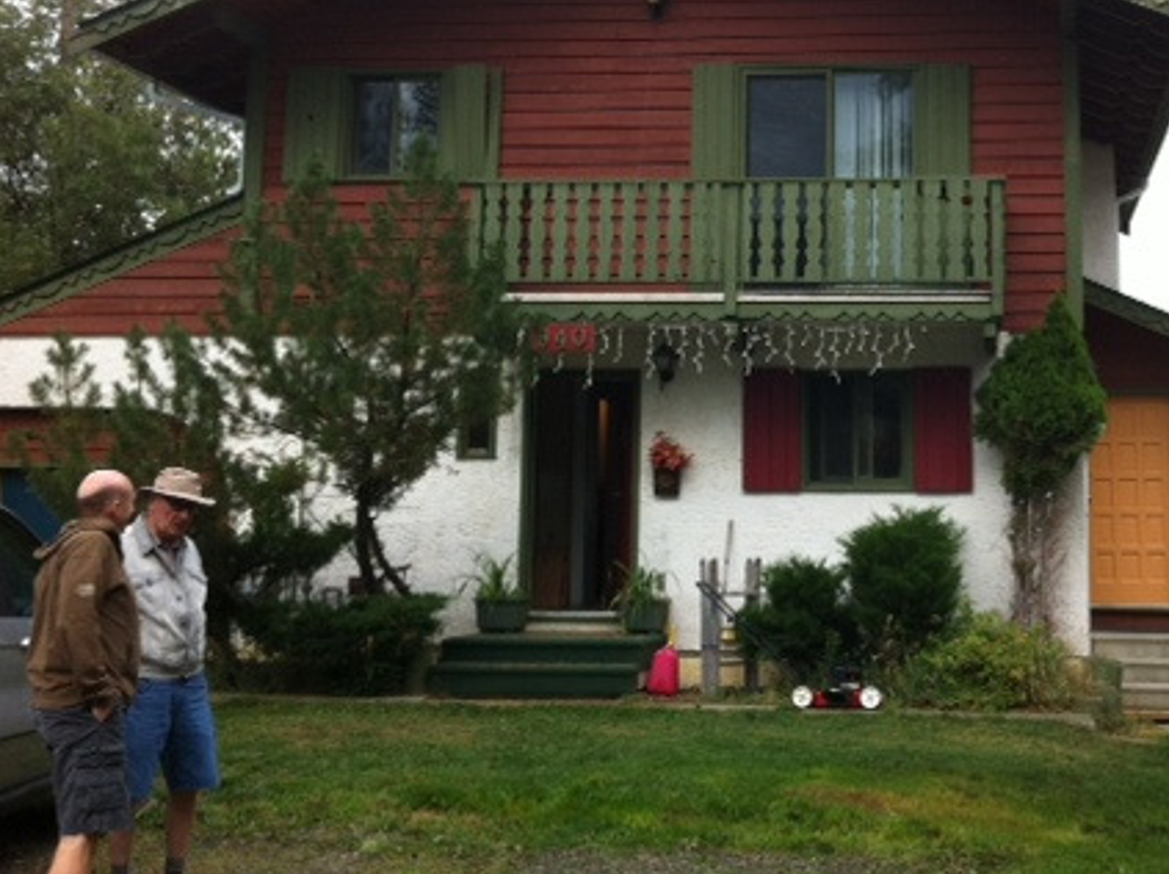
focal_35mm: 53
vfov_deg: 27.2
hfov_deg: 35.7
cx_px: 818
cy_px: 249
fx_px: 1787
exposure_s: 1/127
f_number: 2.8
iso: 80
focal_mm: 3.85
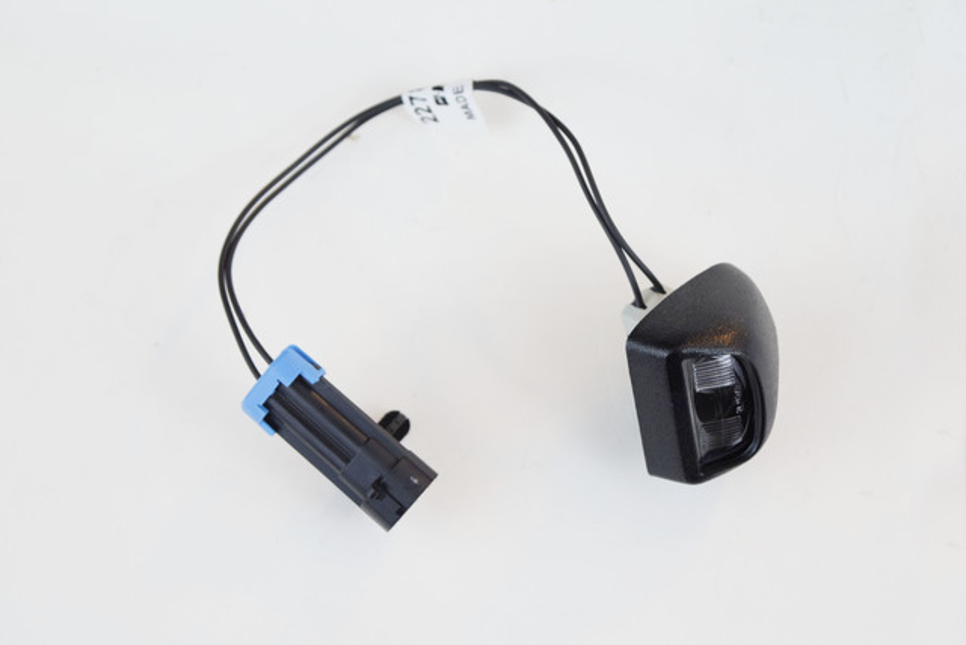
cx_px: 483
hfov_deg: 27.0
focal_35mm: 75
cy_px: 322
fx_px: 2013
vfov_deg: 18.2
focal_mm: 50
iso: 900
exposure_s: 1/60
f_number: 5.6
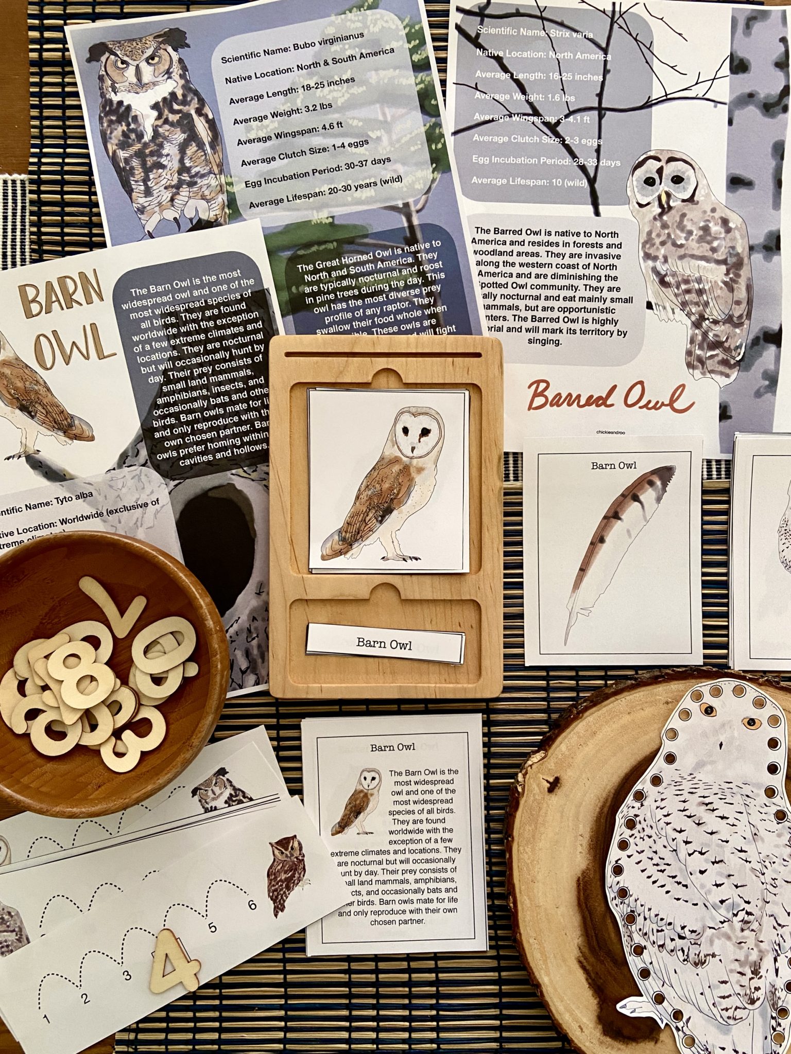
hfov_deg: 53.1
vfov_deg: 67.3
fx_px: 792
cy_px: 527
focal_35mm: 26
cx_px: 396
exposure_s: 1/60
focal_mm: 4.25
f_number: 1.8
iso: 200
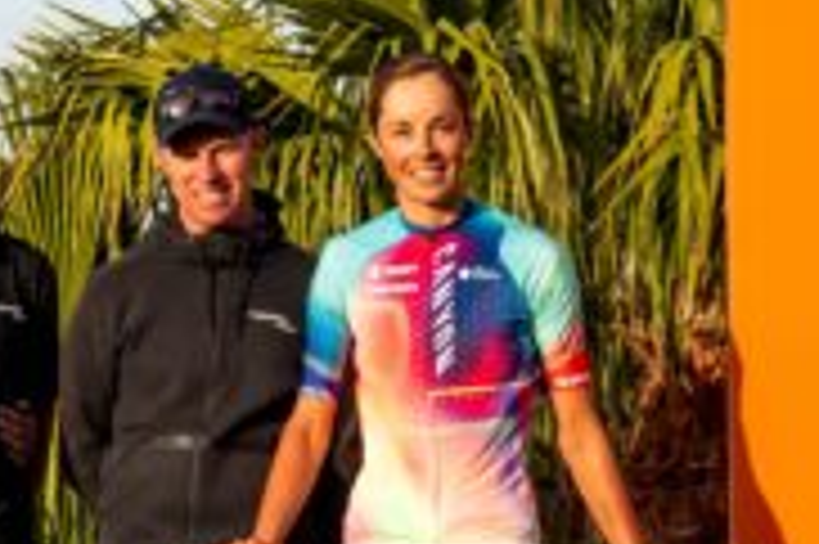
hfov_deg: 12.2
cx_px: 155
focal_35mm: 168
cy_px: 337
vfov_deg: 8.2
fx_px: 3811
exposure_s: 1/250
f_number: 7.1
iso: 100
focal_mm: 25.1
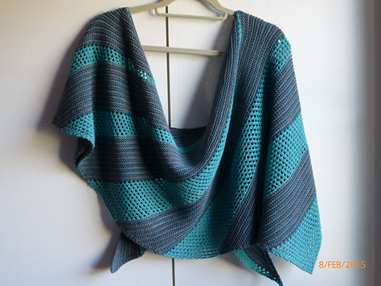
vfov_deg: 25.6
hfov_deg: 33.8
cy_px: 144
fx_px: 627
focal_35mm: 57
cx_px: 190
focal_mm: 9.7
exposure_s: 1/25
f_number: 4.6
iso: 400
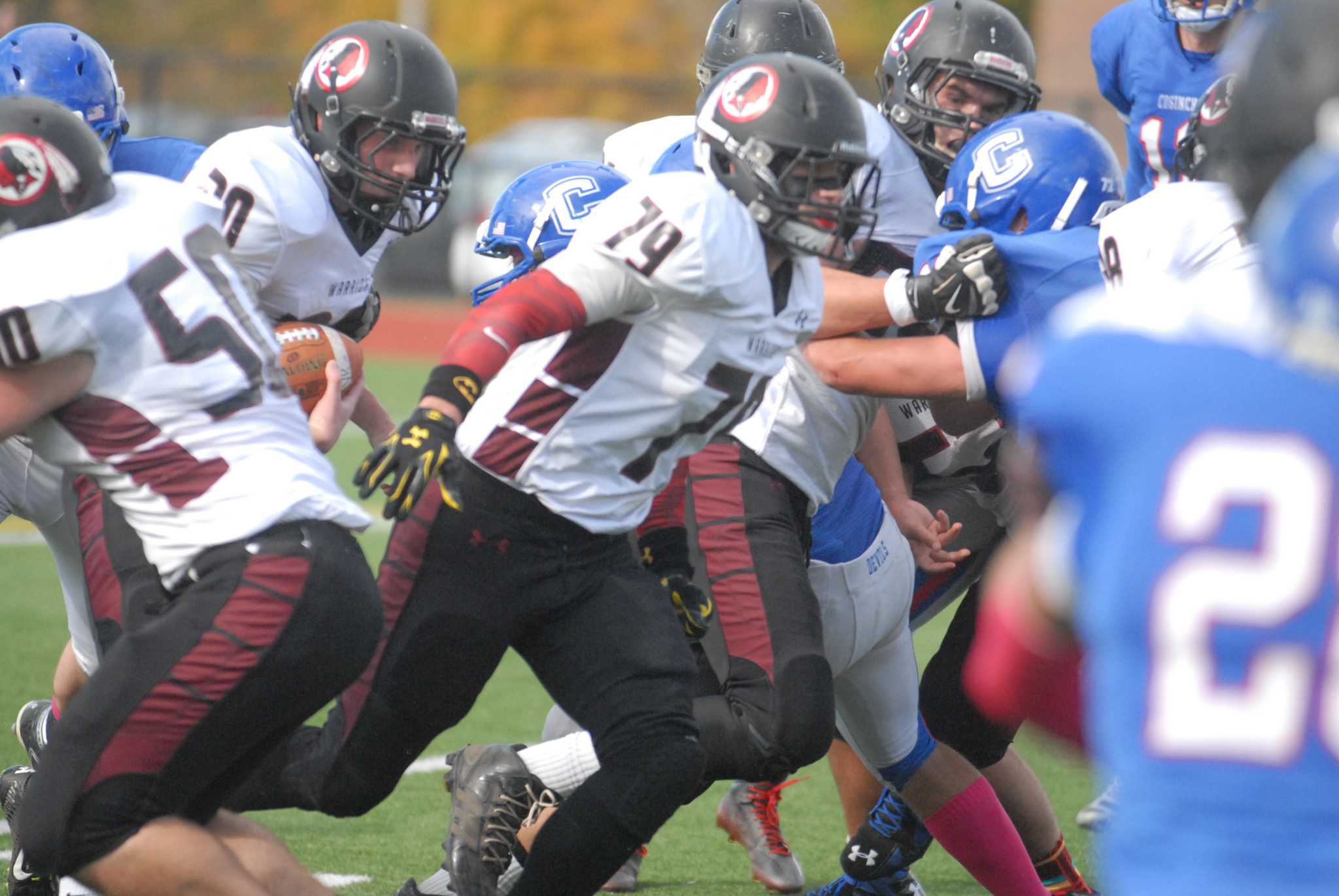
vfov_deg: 4.6
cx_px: 670
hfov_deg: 6.9
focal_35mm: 300
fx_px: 11169
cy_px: 448
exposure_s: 1/3200
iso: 1250
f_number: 2.8
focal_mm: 200
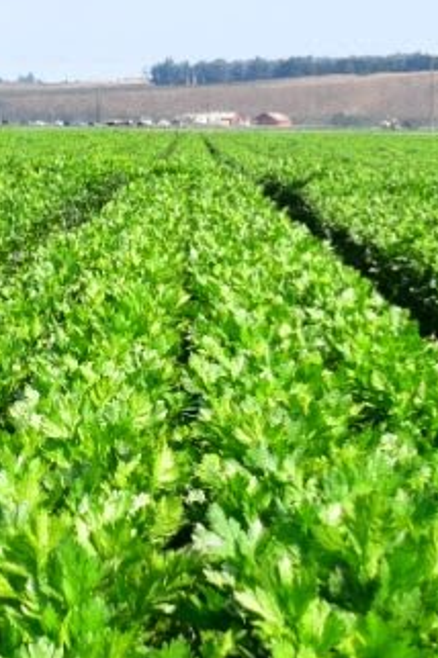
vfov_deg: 15.1
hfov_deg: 10.1
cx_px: 309
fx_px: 2487
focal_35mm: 136
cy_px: 210
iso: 100
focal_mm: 18
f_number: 7.1
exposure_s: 1/200
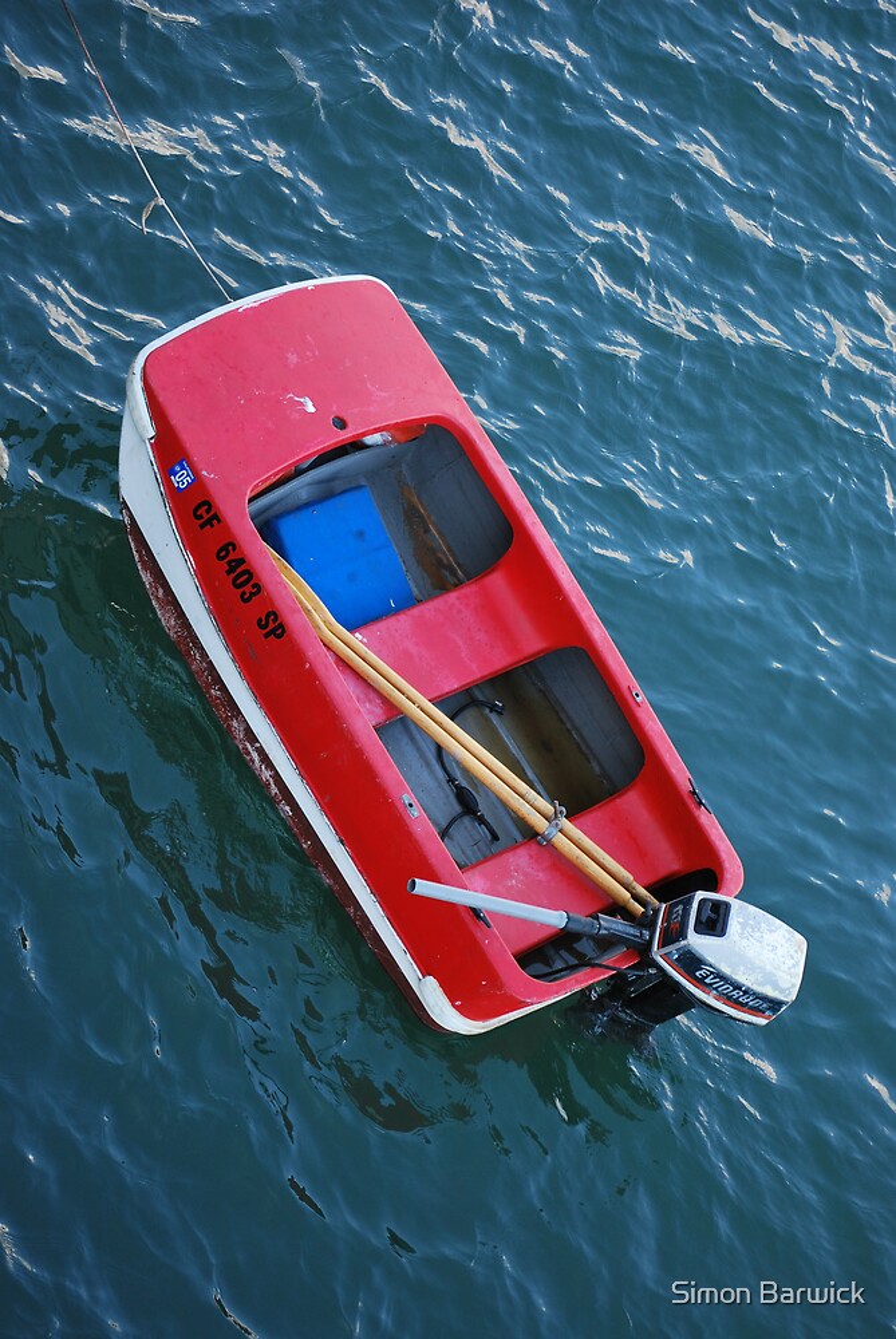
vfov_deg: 20.9
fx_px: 3631
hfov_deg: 14.1
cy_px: 670
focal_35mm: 98
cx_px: 448
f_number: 4.2
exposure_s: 1/160
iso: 200
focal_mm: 65
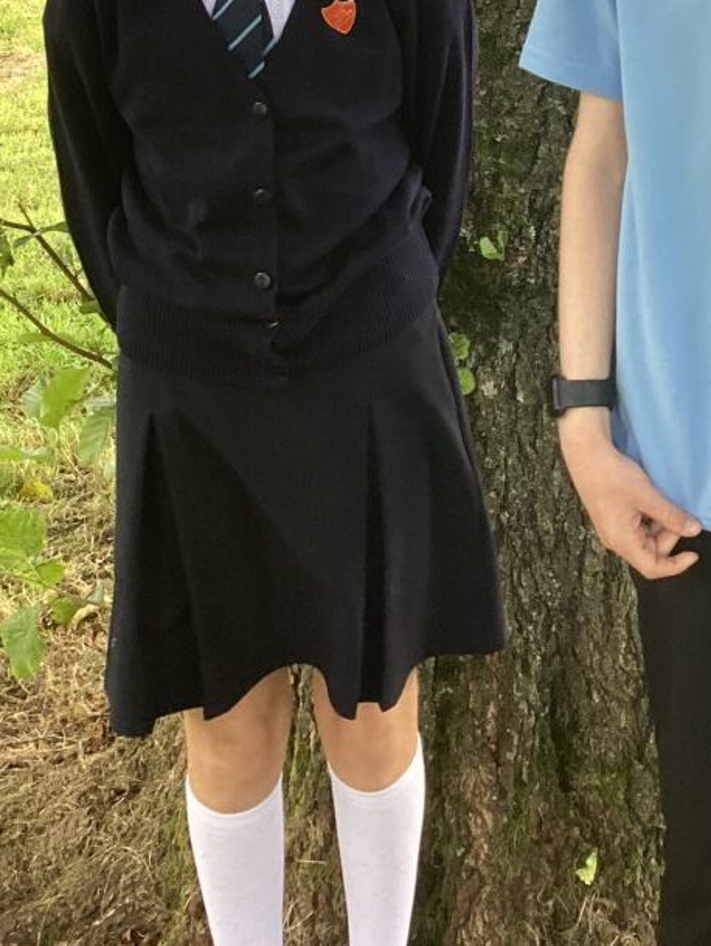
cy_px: -20
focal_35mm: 64
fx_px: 1751
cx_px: 642
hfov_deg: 22.4
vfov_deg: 28.2
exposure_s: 1/120
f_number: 2.4
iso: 80
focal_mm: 3.3
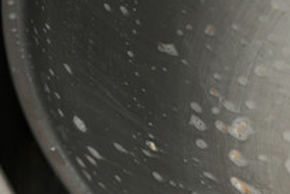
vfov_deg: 4.6
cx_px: 487
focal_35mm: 299
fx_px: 2410
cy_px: 60
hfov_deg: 6.8
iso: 400
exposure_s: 1/60
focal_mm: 60
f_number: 8
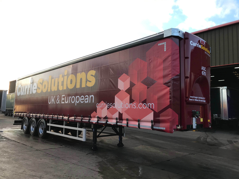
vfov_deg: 49.7
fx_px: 193
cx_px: 120
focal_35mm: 28
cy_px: 90
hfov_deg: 63.4
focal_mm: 3.99
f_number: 1.8
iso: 20
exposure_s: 1/246
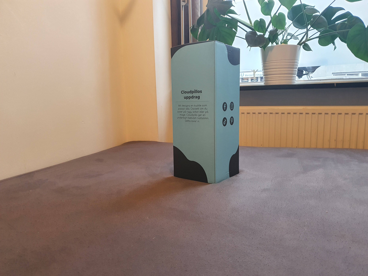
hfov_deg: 67.3
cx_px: 184
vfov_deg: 53.1
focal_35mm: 26
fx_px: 276
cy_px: 138
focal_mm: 4.32
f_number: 1.5
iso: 200
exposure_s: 1/50
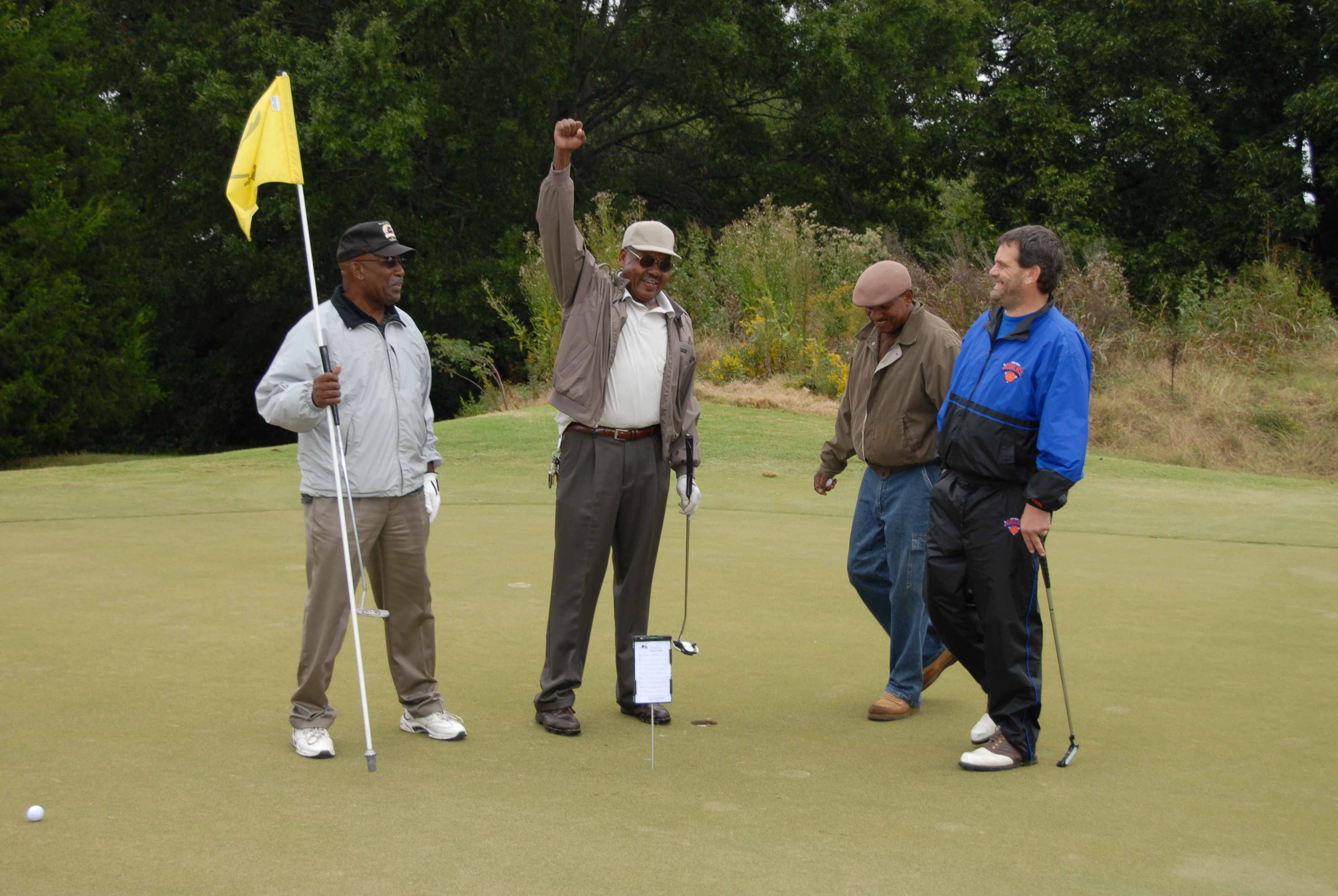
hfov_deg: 38.8
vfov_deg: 26.6
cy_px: 448
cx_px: 669
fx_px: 1898
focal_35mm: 51
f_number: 5
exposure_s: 1/160
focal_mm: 34
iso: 100
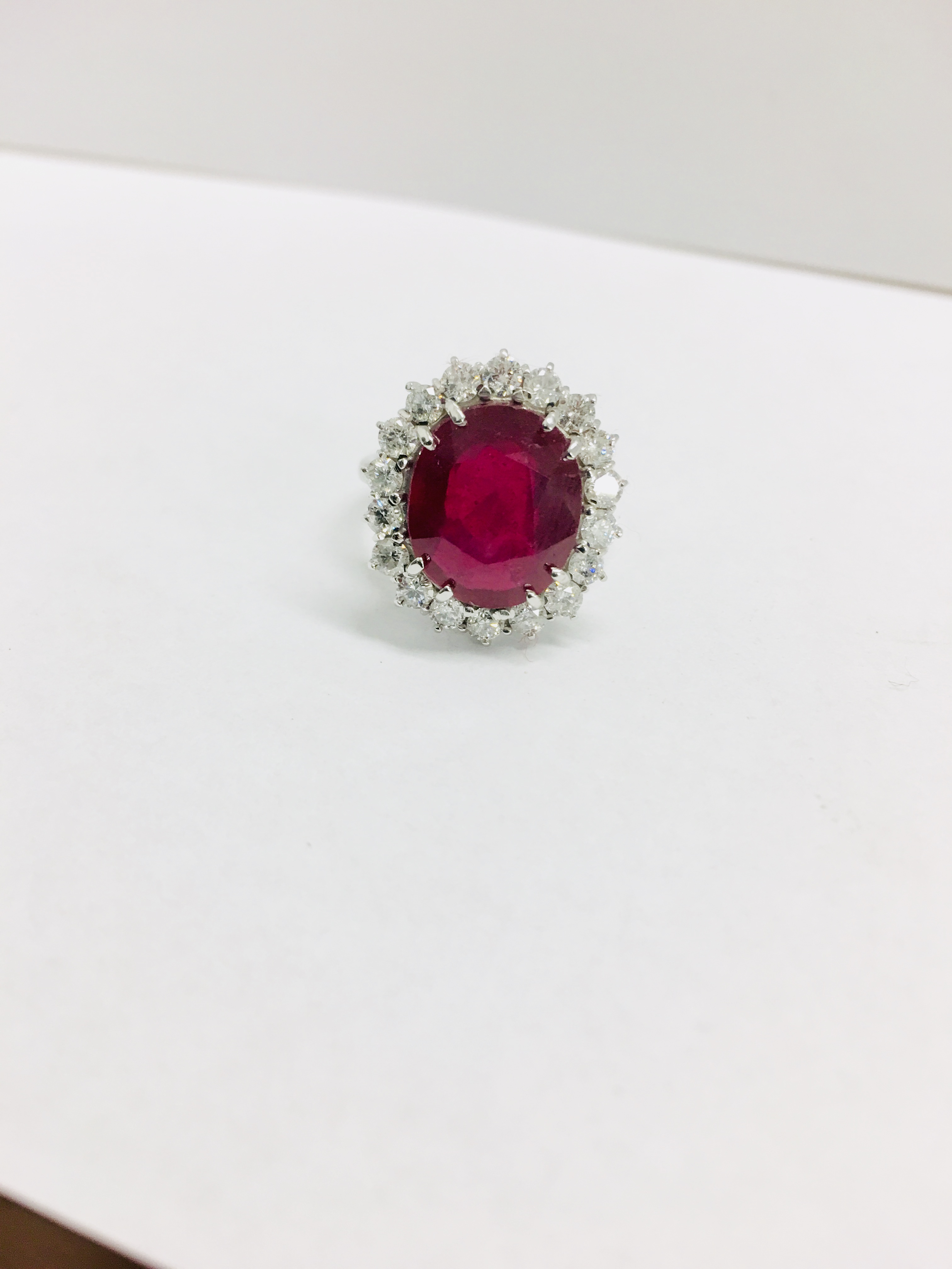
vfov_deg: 61.7
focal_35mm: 29
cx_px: 476
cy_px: 634
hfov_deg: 48.2
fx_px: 1063
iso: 25
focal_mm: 4.15
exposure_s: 1/33
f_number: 2.2
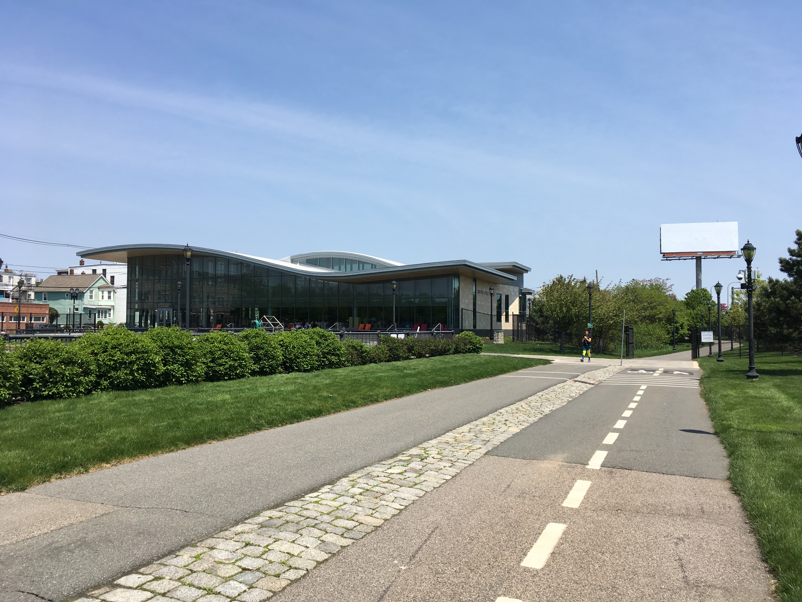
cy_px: 301
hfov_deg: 61.7
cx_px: 401
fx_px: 672
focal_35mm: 29
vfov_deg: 48.2
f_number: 2.2
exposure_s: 1/1570
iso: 25
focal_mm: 4.15
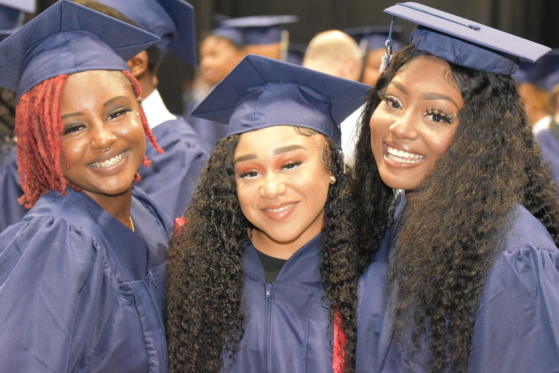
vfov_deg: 11.4
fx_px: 1863
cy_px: 186
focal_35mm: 120
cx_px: 280
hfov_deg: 17.1
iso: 6400
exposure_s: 1/60
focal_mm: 80
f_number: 4
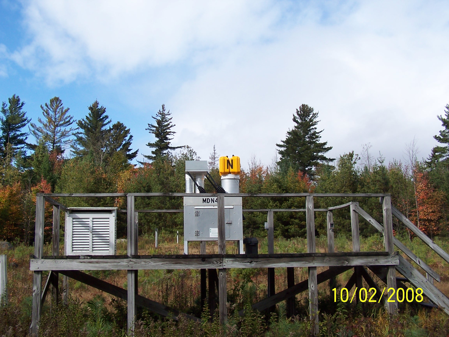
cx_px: 224
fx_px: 493
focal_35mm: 38
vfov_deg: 37.7
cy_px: 168
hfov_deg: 49.0
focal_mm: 6.3
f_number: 4
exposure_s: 1/500
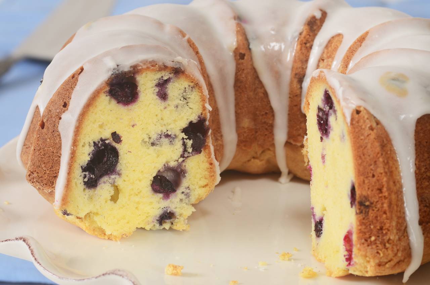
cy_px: 142
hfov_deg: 13.1
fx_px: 1877
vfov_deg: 8.7
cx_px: 215
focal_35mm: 158
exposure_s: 1/80
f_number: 8
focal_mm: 105
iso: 100
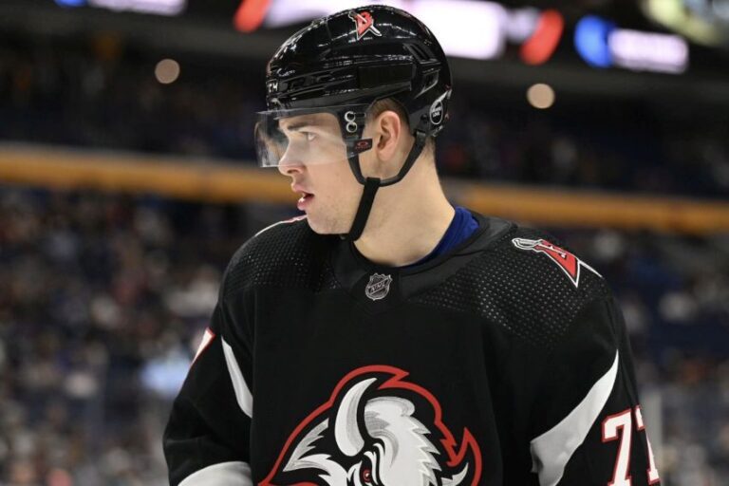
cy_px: 243
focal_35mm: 102
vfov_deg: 13.4
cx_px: 364
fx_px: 2065
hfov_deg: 20.0
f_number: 3.2
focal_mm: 102
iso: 3200
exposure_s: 1/1600
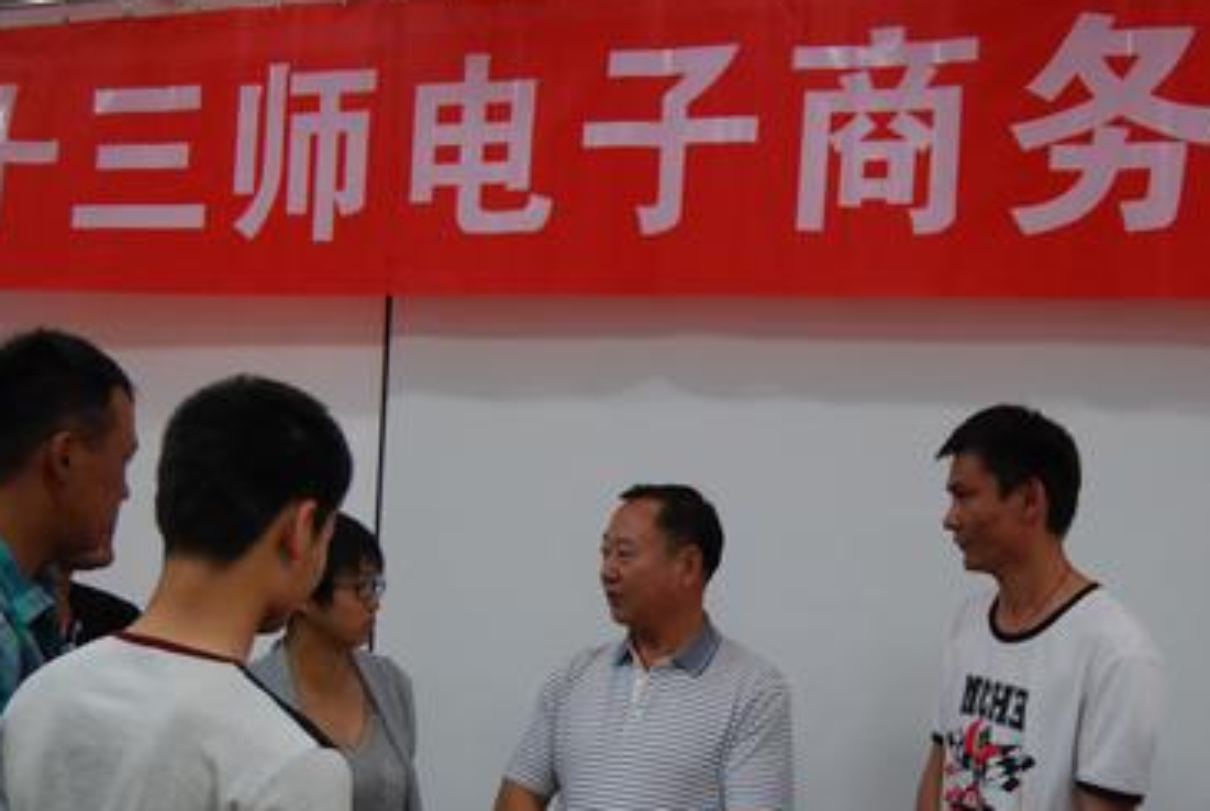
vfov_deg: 25.5
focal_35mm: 53
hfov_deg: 37.4
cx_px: 681
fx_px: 1784
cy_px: 531
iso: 450
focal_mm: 26
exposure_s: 1/30
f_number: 4
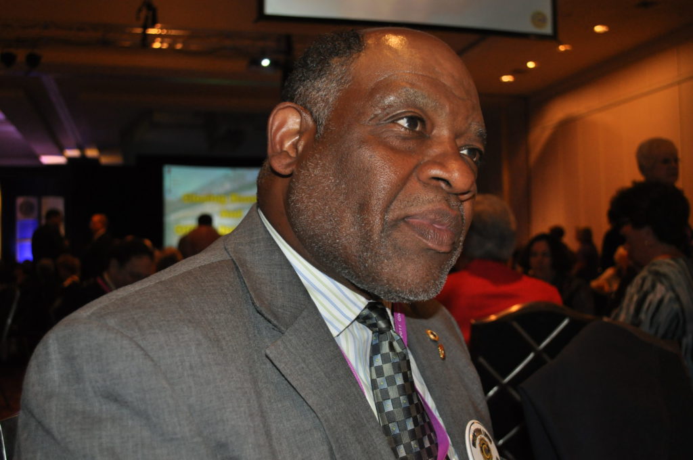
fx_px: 750
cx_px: 346
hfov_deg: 49.6
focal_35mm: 39
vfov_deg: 34.1
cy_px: 230
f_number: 4.2
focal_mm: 26
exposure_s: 1/60
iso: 800
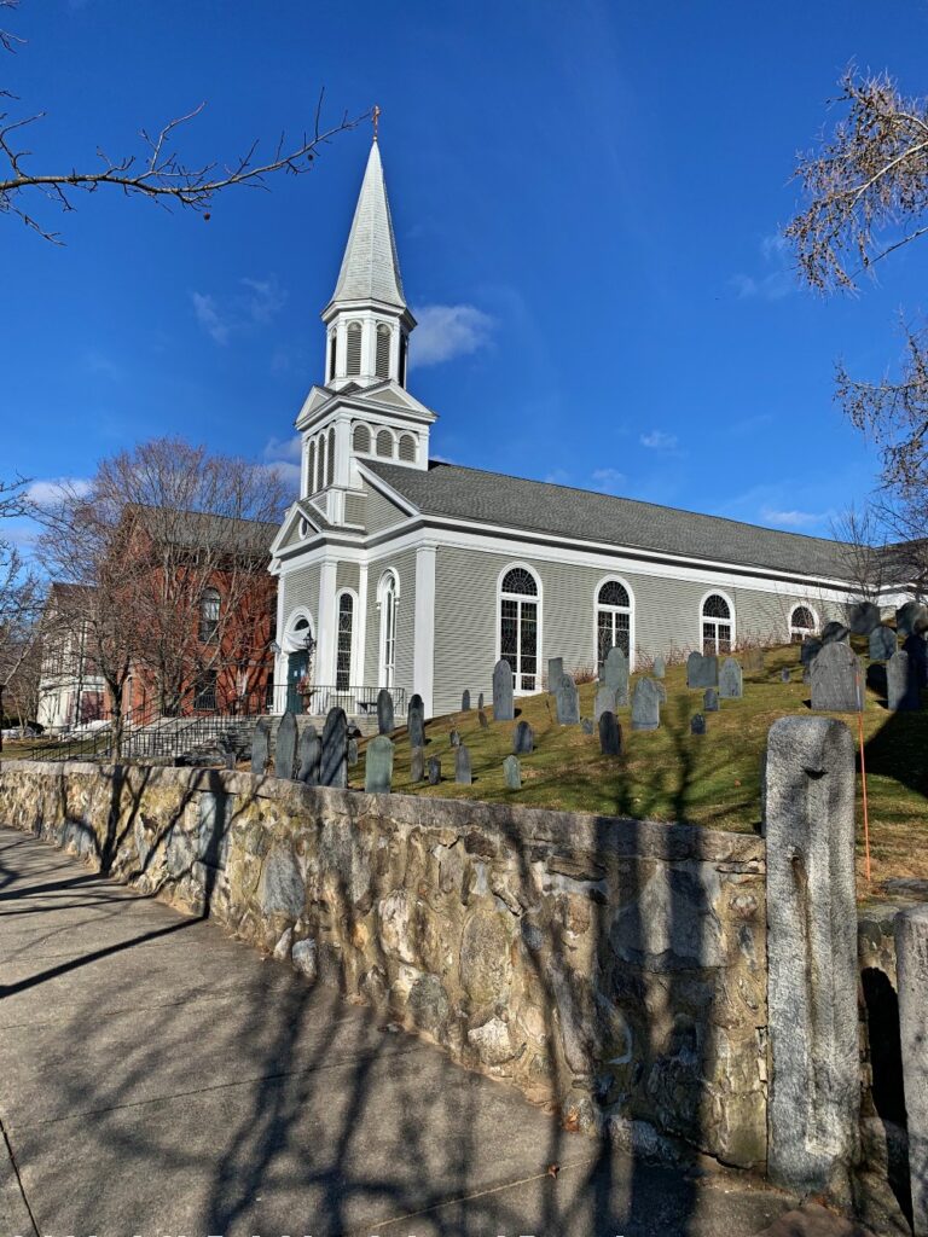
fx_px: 929
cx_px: 464
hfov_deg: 53.1
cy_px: 618
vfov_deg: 67.3
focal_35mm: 26
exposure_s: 1/2611
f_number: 1.8
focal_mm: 4.25
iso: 25
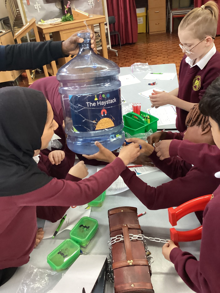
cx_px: 110
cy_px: 146
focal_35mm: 31
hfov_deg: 45.4
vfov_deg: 58.4
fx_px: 263
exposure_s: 1/50
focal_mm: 3.3
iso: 320
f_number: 2.4
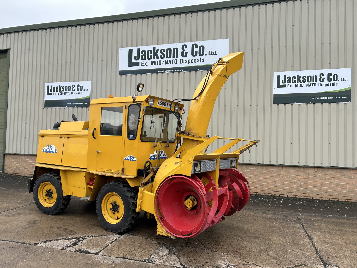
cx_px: 178
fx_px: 268
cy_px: 134
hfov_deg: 67.3
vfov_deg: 53.1
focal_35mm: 26
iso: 50
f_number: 1.5
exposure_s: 1/1196
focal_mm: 5.7
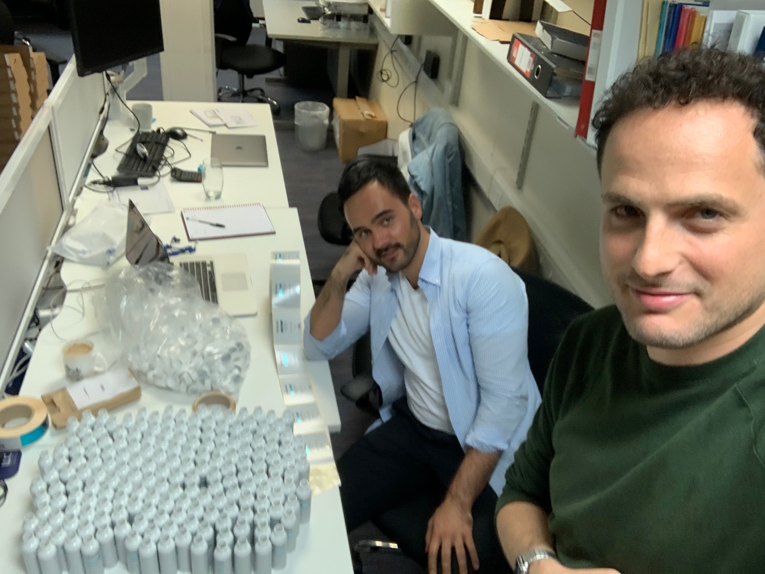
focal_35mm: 32
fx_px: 707
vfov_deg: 44.2
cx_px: 382
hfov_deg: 56.8
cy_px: 287
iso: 100
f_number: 2.2
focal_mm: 2.87
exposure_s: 1/50
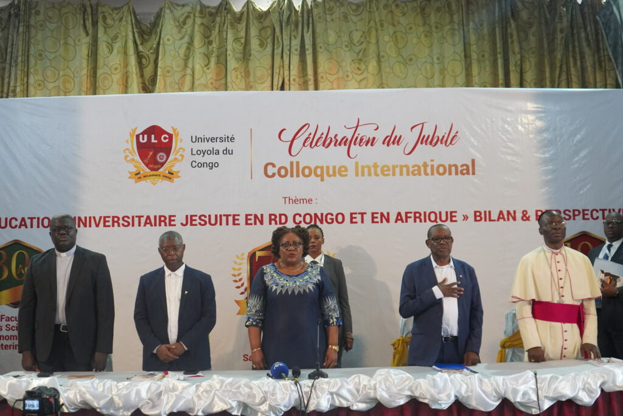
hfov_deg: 41.1
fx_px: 831
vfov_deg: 28.1
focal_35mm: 48
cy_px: 208
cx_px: 312
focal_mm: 32
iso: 2500
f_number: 4
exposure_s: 1/160
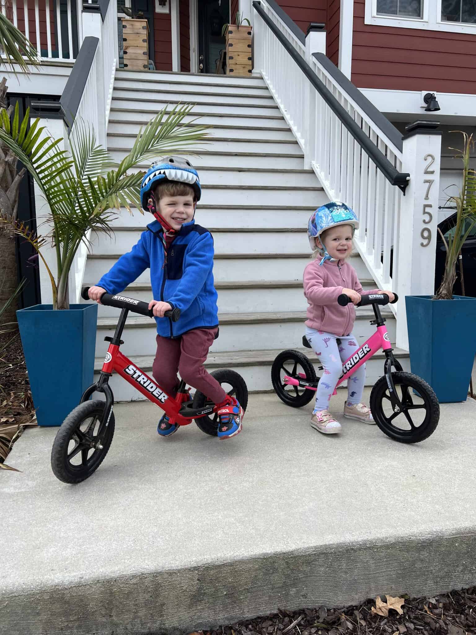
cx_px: 238
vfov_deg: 67.3
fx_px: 477
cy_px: 318
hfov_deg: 53.1
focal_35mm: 26
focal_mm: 5.7
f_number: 1.5
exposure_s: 1/1553
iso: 50
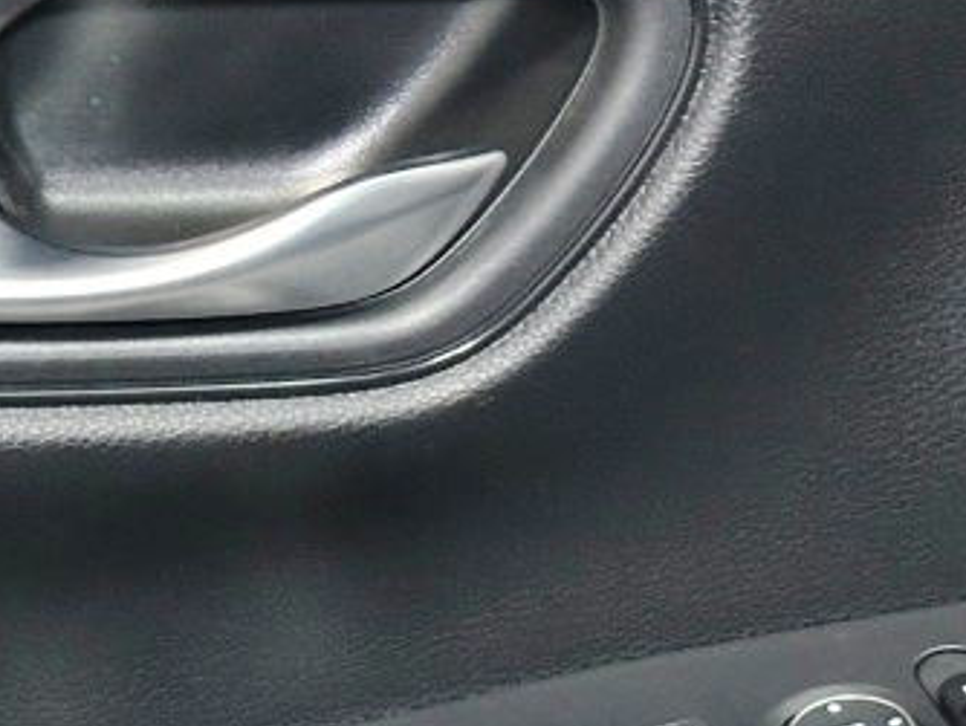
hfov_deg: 13.3
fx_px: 4105
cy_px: 633
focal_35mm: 147
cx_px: 179
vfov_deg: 10.1
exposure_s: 1/40
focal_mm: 6.86
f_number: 1.78
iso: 500
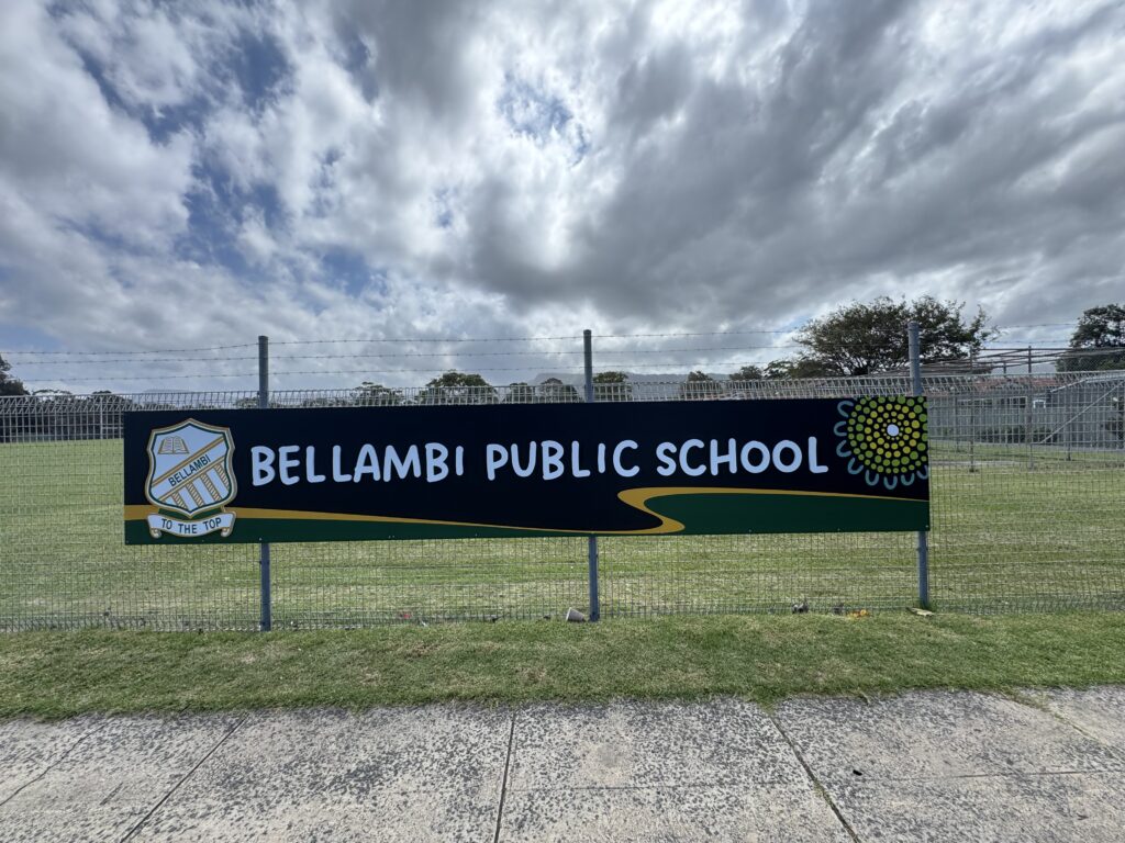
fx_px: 455
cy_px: 422
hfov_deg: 102.1
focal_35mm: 14
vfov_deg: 85.7
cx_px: 562
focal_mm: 2.22
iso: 40
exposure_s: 1/1536
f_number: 2.2
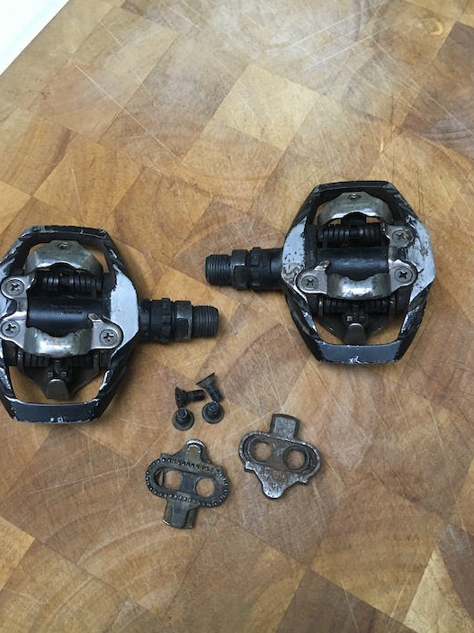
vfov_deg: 55.4
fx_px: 603
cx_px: 217
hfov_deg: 42.9
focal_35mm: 33
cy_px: 321
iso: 200
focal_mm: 4.15
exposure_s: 1/24
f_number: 2.2
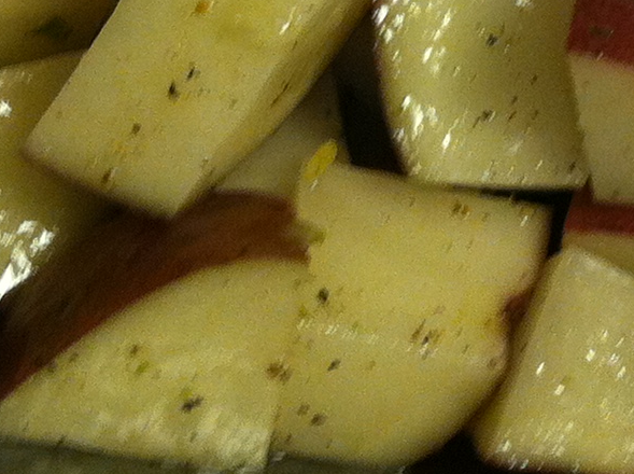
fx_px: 2817
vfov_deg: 9.2
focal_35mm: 154
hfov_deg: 12.7
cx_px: 649
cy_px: -384
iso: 125
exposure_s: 1/15
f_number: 2.8
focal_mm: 3.85
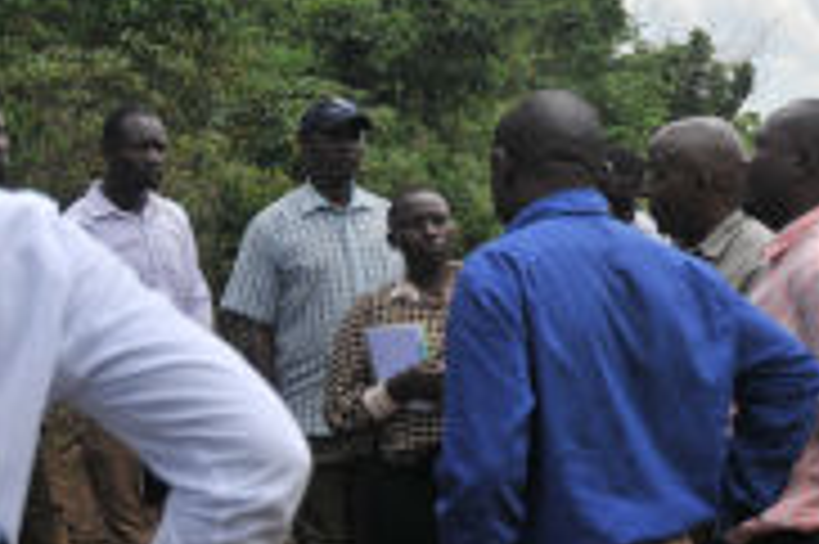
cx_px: 716
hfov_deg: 22.4
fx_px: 2025
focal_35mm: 89
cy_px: 76
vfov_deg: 15.2
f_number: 3.8
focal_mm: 27
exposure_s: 1/1600
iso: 200
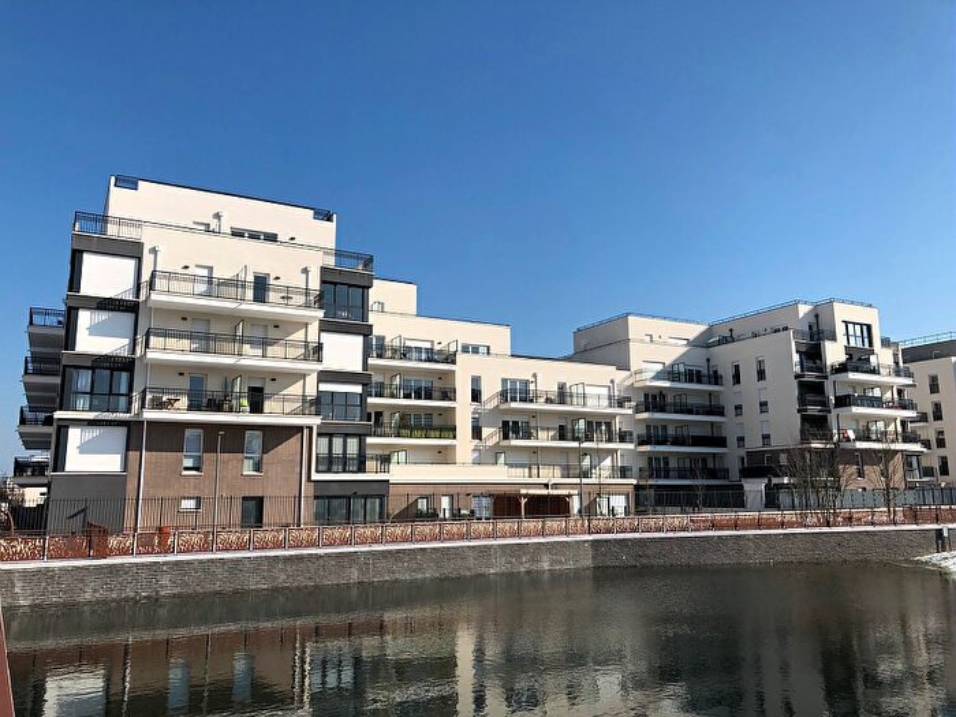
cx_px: 478
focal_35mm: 28
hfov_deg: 63.4
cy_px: 358
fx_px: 773
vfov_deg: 49.7
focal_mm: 3.99
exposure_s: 1/2857
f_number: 1.8
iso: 20
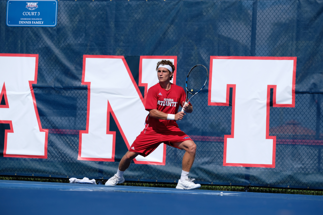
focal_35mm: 136
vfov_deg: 10.1
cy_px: 108
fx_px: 1220
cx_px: 162
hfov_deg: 15.1
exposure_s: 1/5400
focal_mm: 90.6
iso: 320
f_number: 4
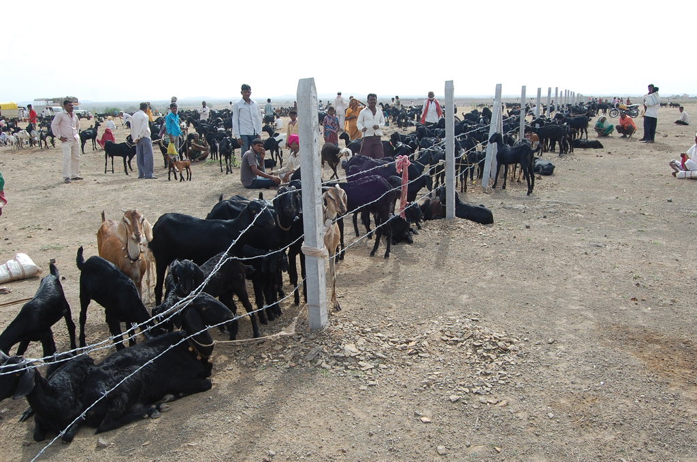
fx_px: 580
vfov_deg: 43.5
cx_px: 348
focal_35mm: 30
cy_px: 231
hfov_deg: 62.0
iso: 200
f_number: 8
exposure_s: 1/250
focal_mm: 20
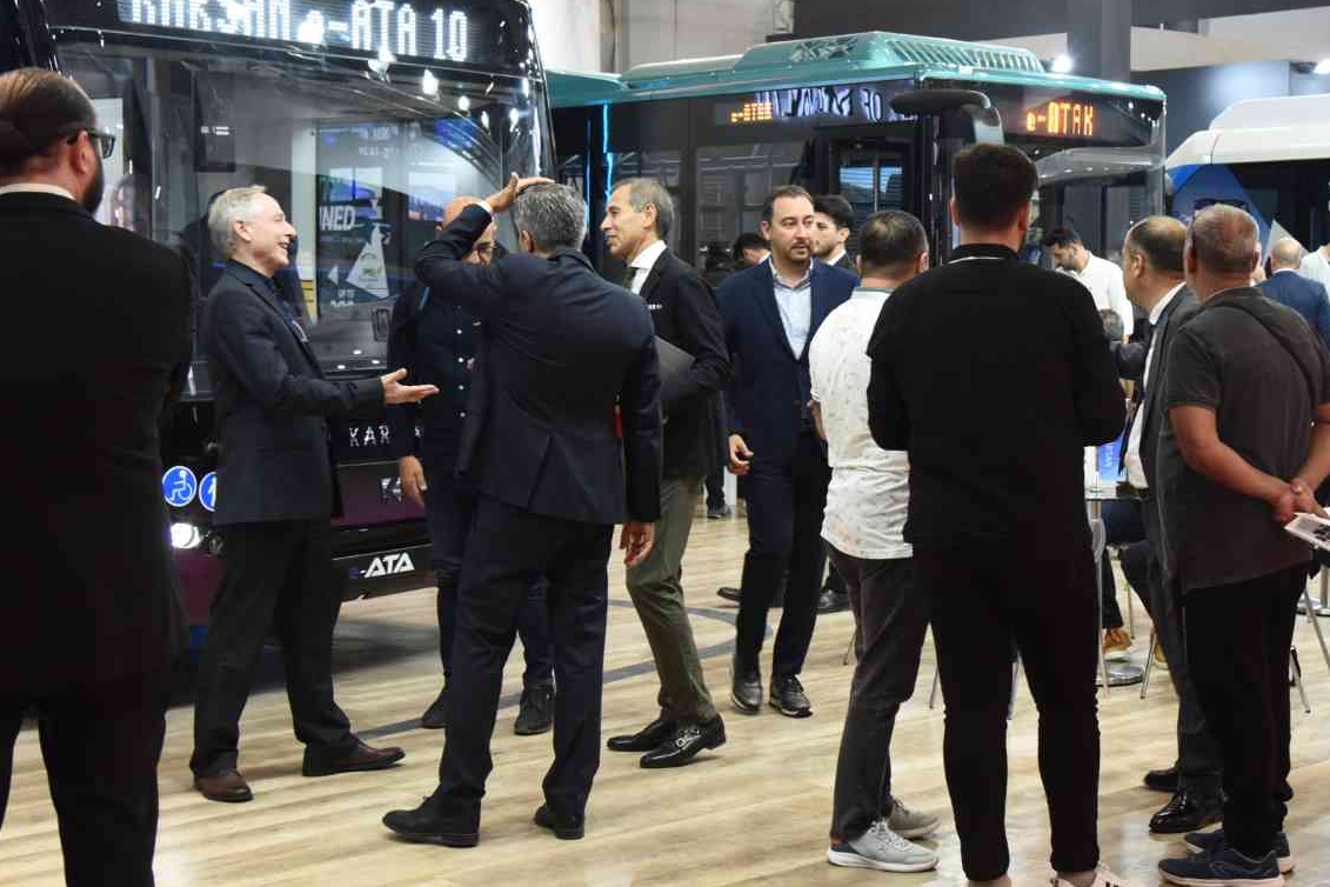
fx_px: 2327
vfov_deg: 21.5
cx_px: 803
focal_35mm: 63
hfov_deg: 31.8
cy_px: 320
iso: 2500
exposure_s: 1/160
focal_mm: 44
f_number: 6.3
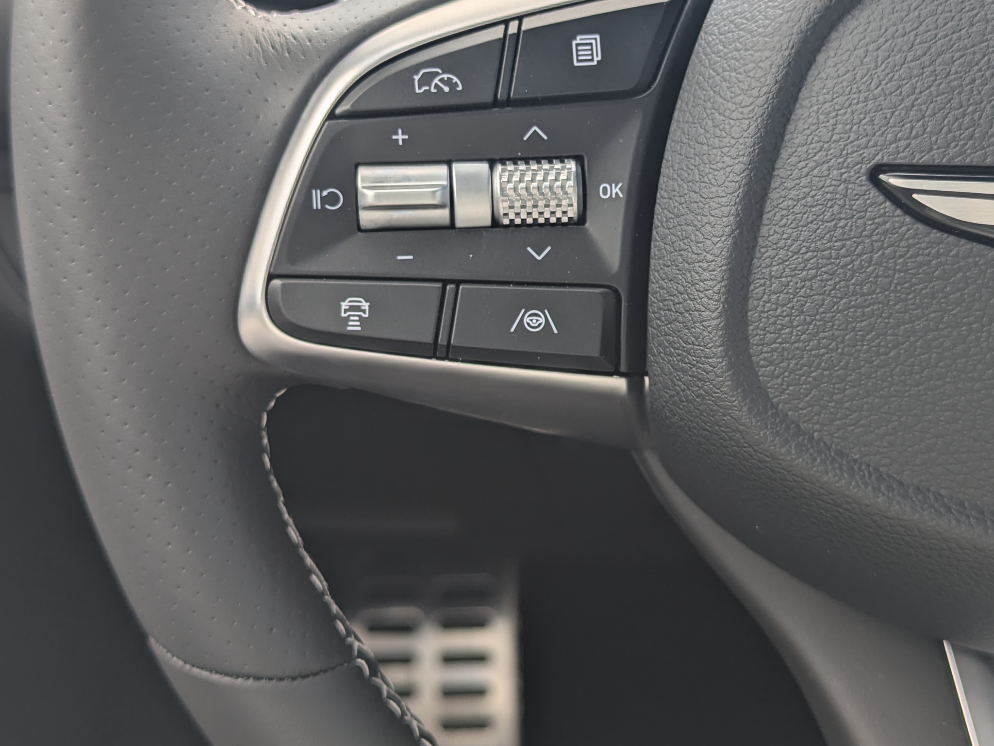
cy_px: 294
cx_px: 617
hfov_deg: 32.0
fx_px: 1723
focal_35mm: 60
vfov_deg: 24.4
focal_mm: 6.81
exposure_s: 1/296
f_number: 1.85
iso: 44
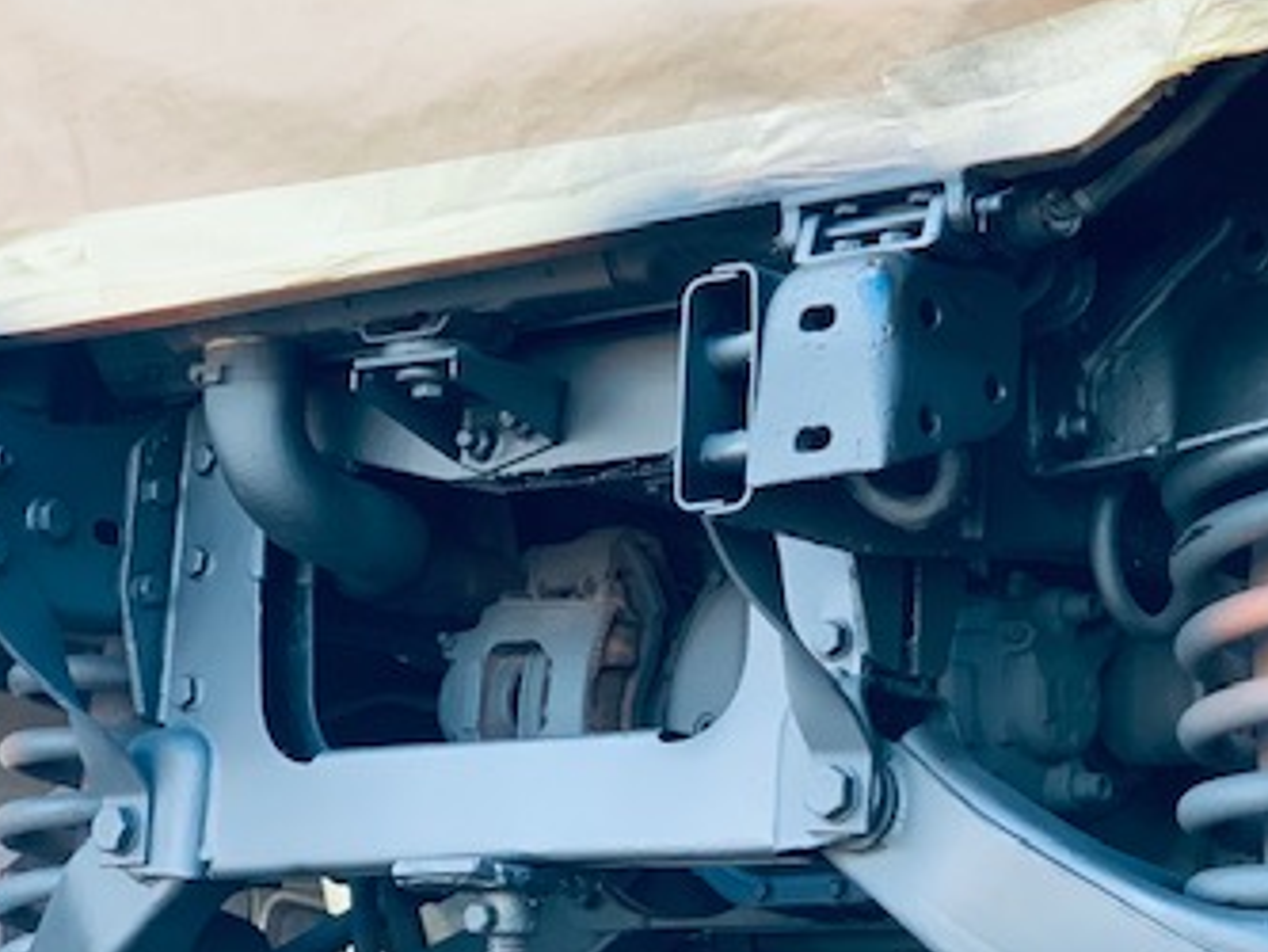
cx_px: 1043
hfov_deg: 19.4
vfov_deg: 14.8
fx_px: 3664
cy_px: 533
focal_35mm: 100
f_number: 2.4
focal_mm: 6
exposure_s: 1/122
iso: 50
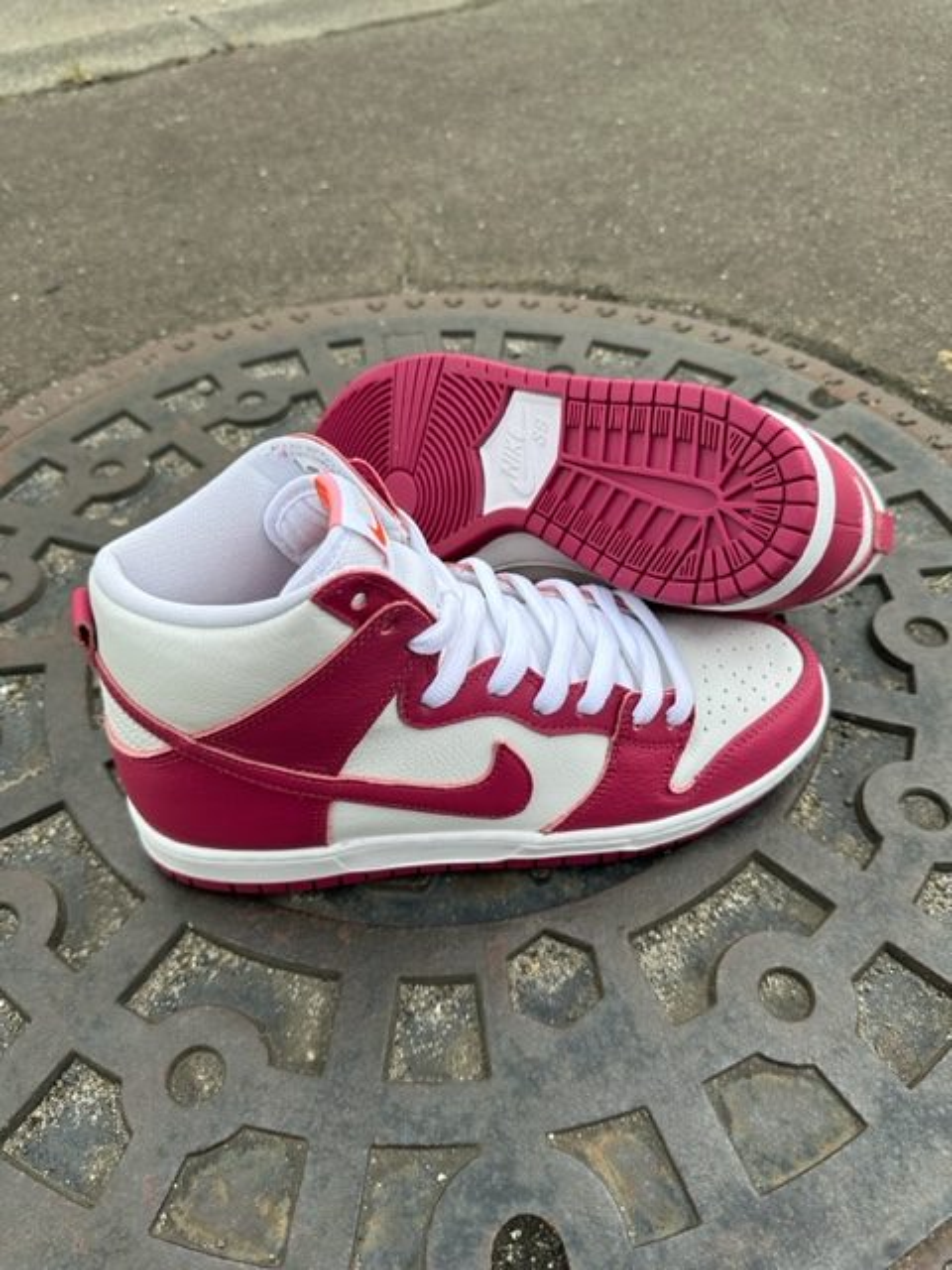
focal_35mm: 24
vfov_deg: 71.6
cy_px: 635
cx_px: 476
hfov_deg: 56.8
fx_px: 880
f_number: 1.78
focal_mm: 6.86
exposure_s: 1/864
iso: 80
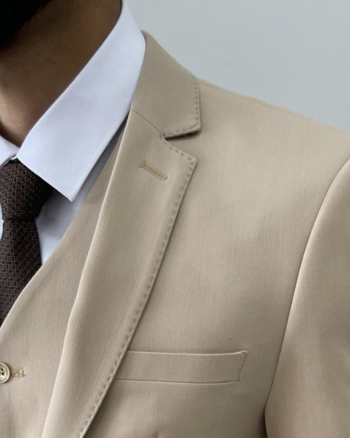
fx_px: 868
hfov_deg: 22.7
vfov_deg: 24.8
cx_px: 124
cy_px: 561
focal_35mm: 67
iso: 100
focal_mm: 5.1
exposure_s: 1/120
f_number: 1.6
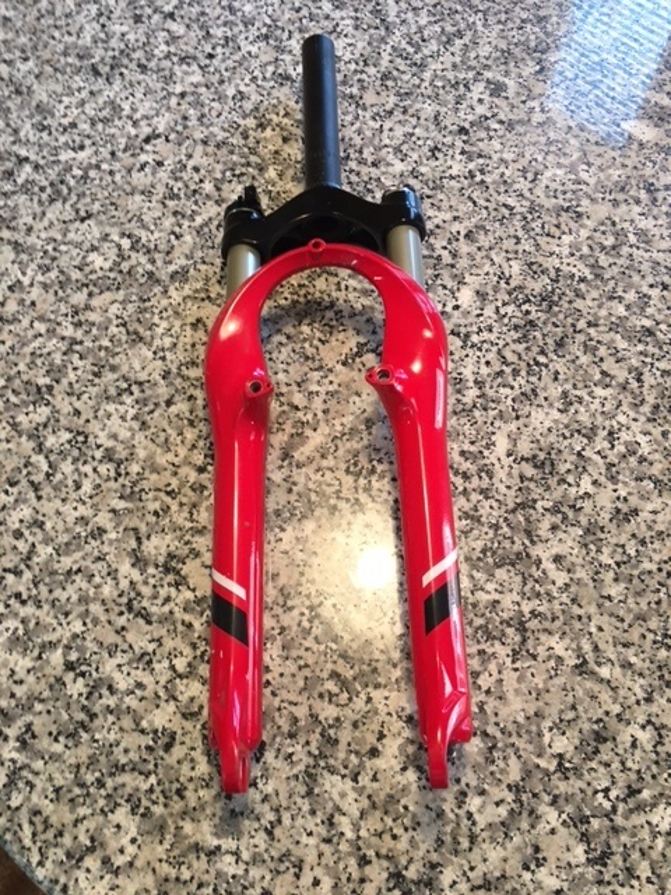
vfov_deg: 61.7
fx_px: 750
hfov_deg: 48.2
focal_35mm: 29
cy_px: 448
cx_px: 336
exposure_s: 1/30
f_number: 2.2
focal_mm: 4.15
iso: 80
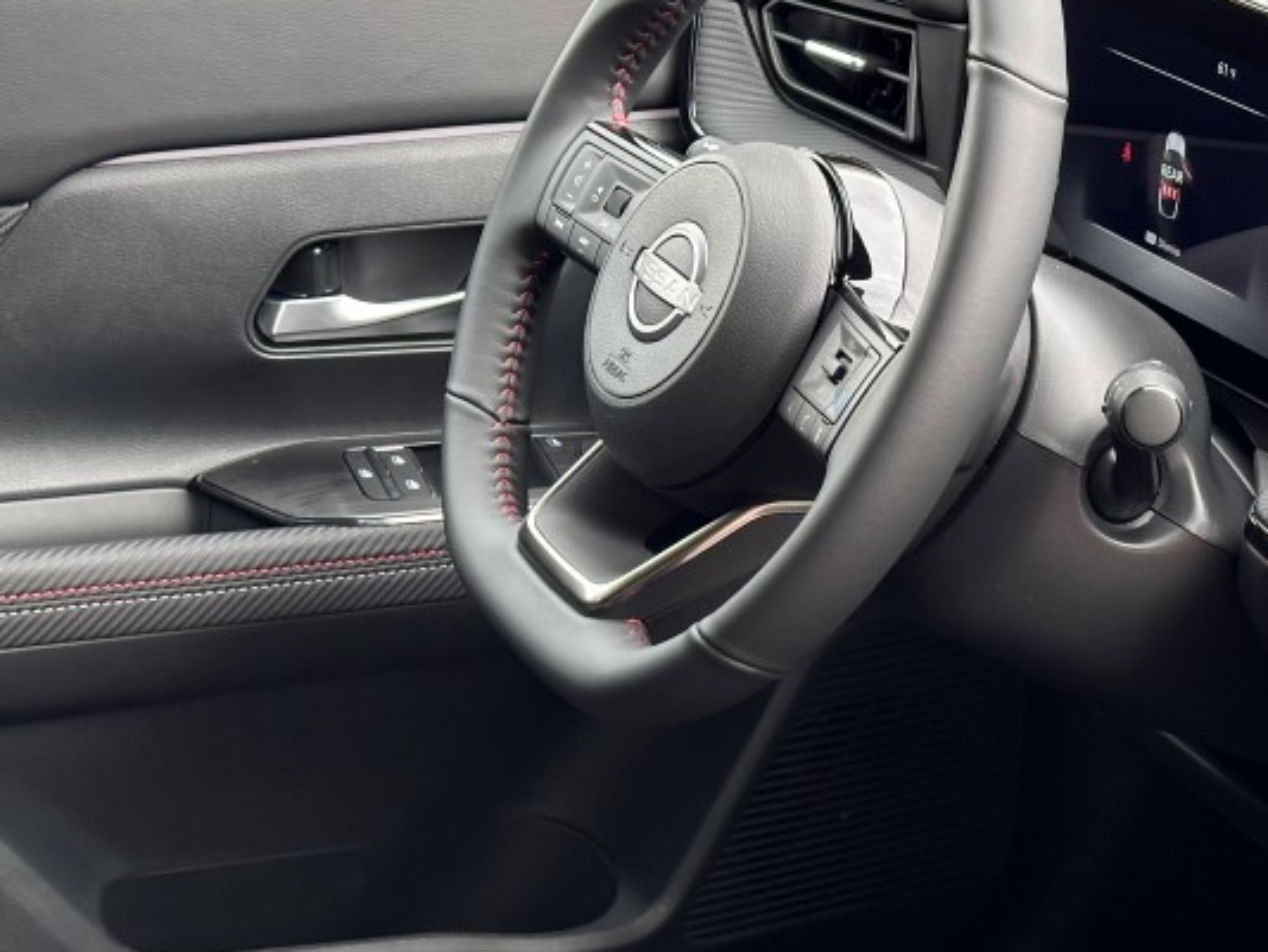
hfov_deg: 21.0
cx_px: 1057
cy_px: 731
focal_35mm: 92
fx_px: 3372
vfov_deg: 16.0
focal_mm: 6.86
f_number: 1.78
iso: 80
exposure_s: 1/82
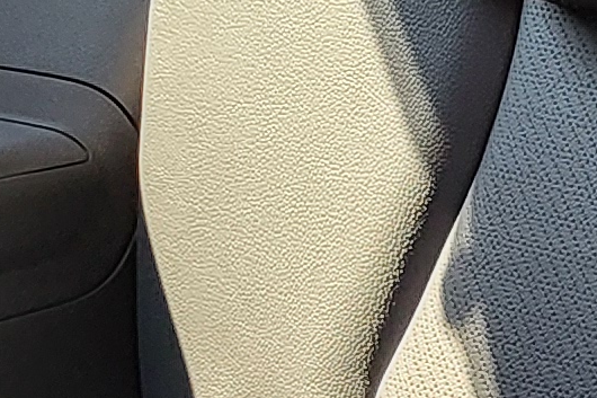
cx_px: 1583
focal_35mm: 204
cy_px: 877
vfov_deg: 6.5
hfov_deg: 8.8
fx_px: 3382
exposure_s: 1/60
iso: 160
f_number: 1.8
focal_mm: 5.4
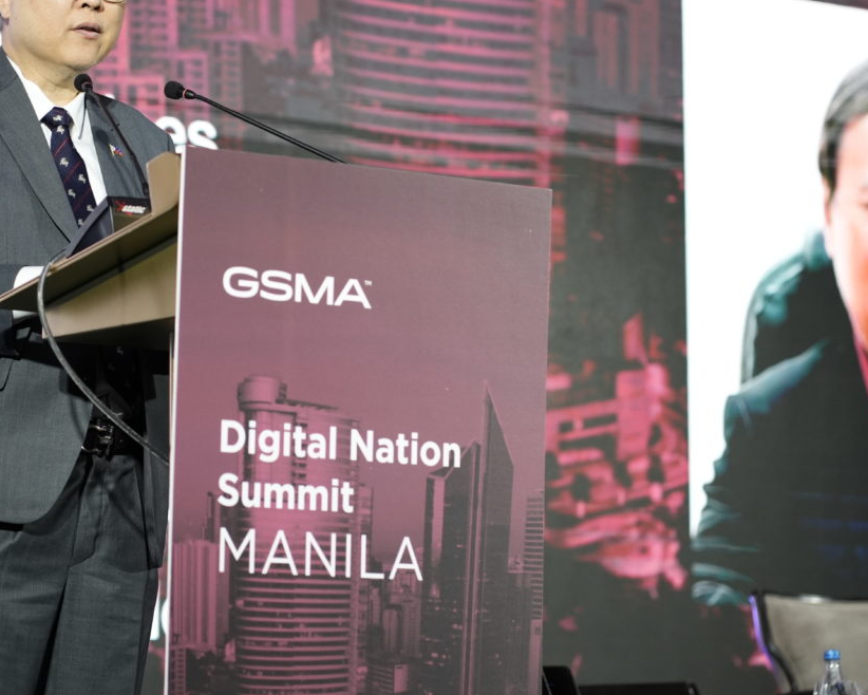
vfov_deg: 10.4
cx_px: 284
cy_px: 255
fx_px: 3829
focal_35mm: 149
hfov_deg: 12.9
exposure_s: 1/320
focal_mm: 85
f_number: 2.8
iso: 1250
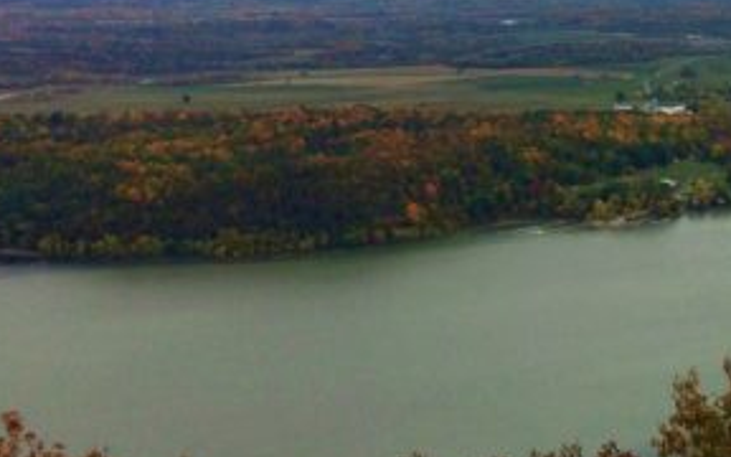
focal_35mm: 82
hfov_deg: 22.6
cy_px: -41
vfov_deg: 15.5
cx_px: 944
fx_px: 1634
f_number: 2.2
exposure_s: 1/2053
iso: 32
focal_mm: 4.15
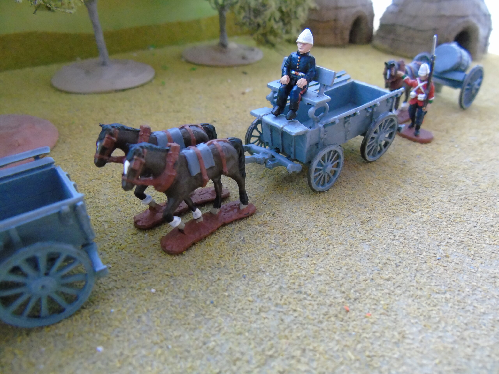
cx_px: 250
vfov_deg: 54.9
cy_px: 187
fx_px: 360
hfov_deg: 69.4
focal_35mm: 25
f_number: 3.4
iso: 800
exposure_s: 1/80
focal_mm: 4.4
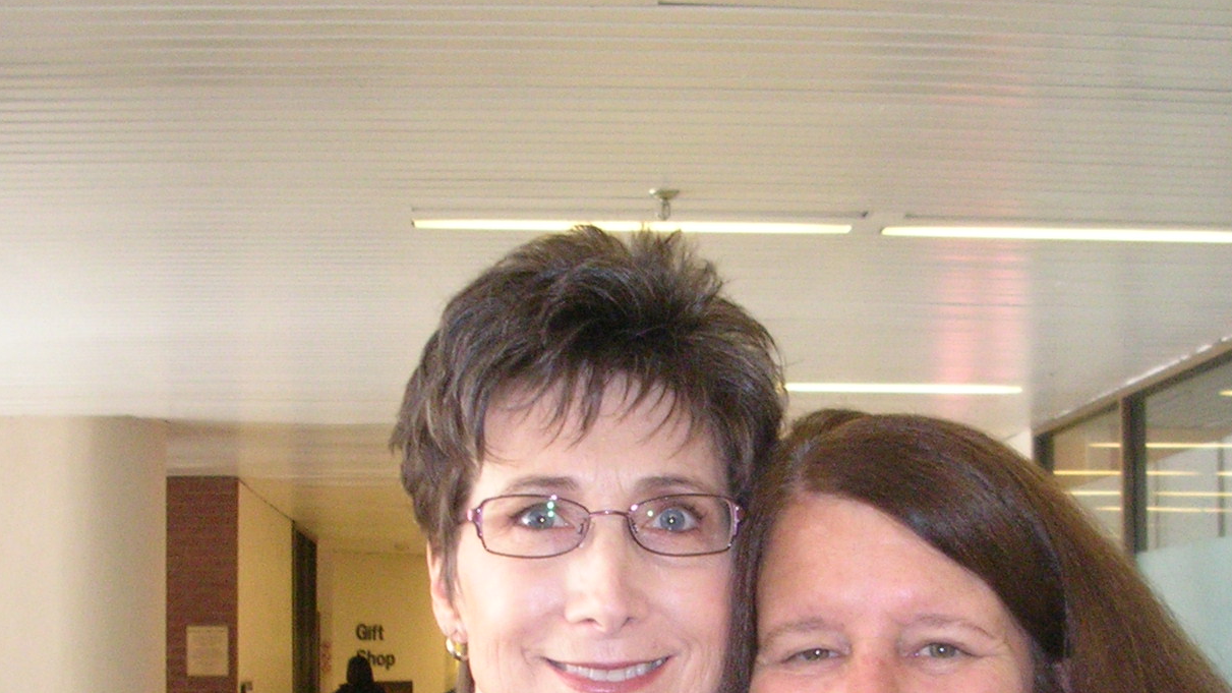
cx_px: 743
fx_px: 2287
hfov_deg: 30.1
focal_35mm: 70
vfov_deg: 17.1
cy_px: 580
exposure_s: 1/29.1
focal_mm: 5.8
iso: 200
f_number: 2.8
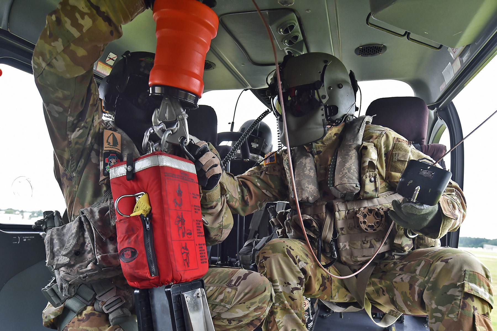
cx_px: 248
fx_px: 248
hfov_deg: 90.0
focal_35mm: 18
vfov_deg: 67.4
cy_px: 166
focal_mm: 18
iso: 800
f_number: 4
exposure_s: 1/320
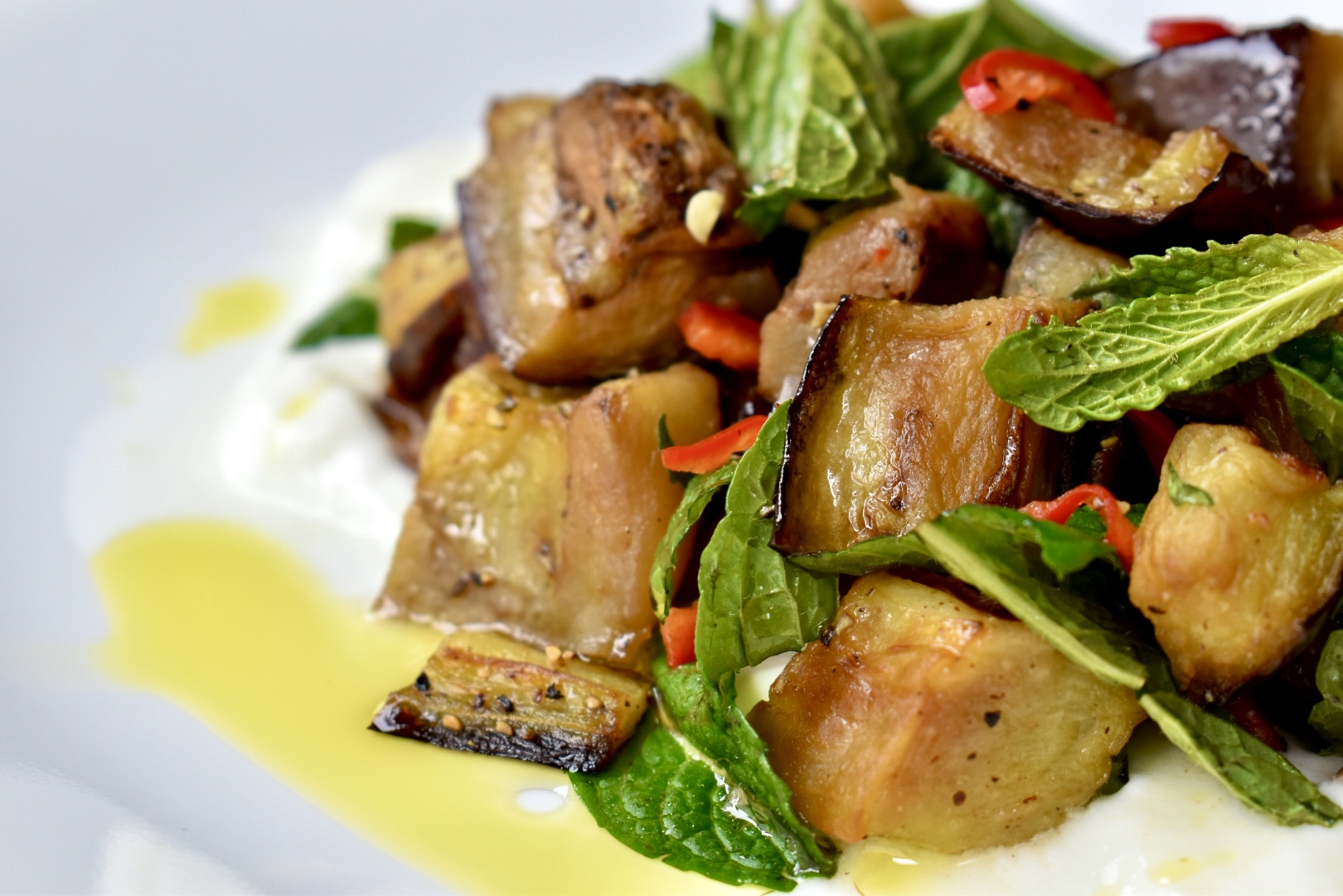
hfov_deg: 24.6
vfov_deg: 16.6
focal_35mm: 82
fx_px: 3077
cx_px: 672
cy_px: 448
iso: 400
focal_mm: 55
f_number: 8
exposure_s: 1/125
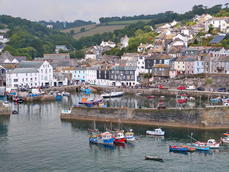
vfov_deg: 17.2
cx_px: 114
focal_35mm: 86
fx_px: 569
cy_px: 86
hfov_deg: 22.8
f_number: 4
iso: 100
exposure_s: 1/160
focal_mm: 15.5
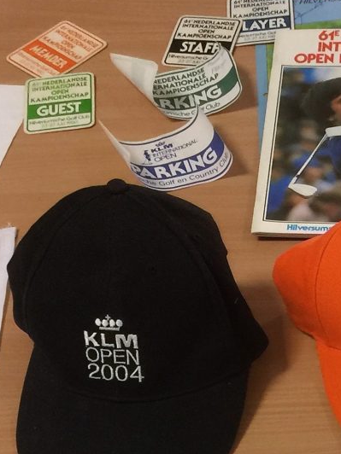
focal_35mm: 93
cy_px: 610
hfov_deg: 15.1
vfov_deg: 19.3
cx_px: 445
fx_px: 1222
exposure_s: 1/33
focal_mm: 4.15
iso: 32
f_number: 2.2
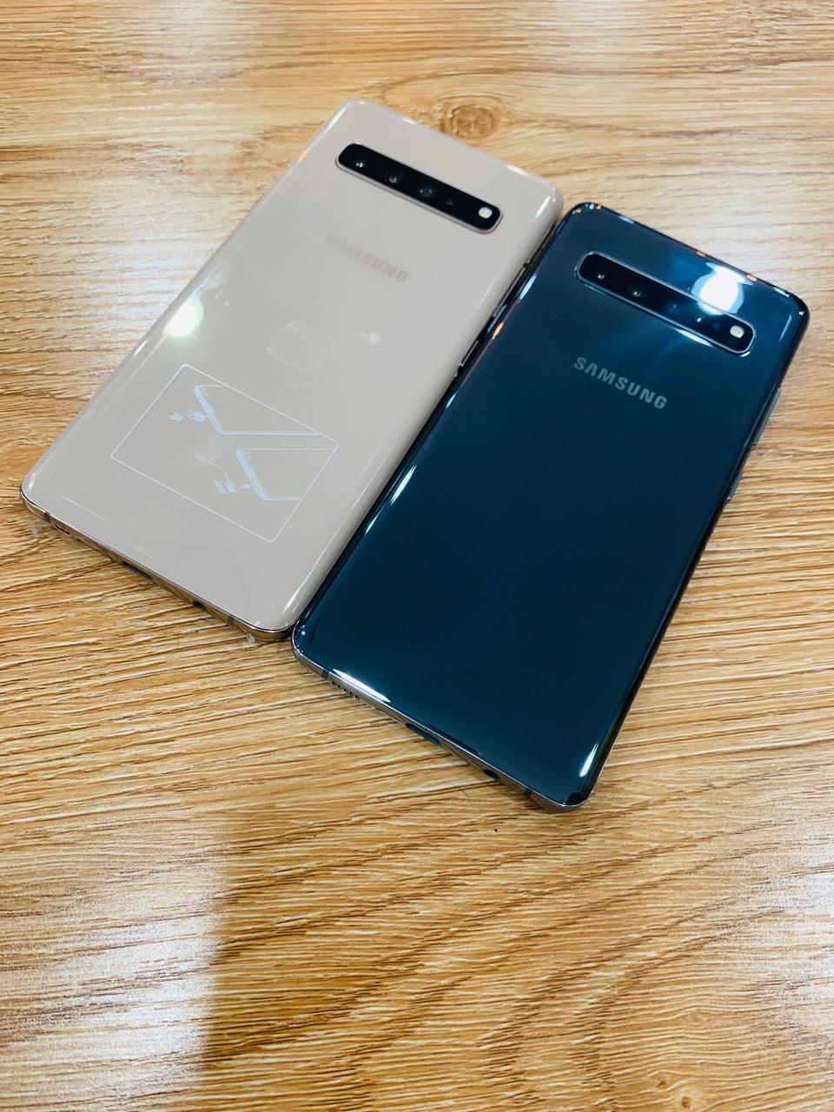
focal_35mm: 26
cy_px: 556
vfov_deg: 67.3
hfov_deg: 53.1
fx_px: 835
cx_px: 417
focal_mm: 4.25
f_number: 1.8
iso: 100
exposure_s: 1/60
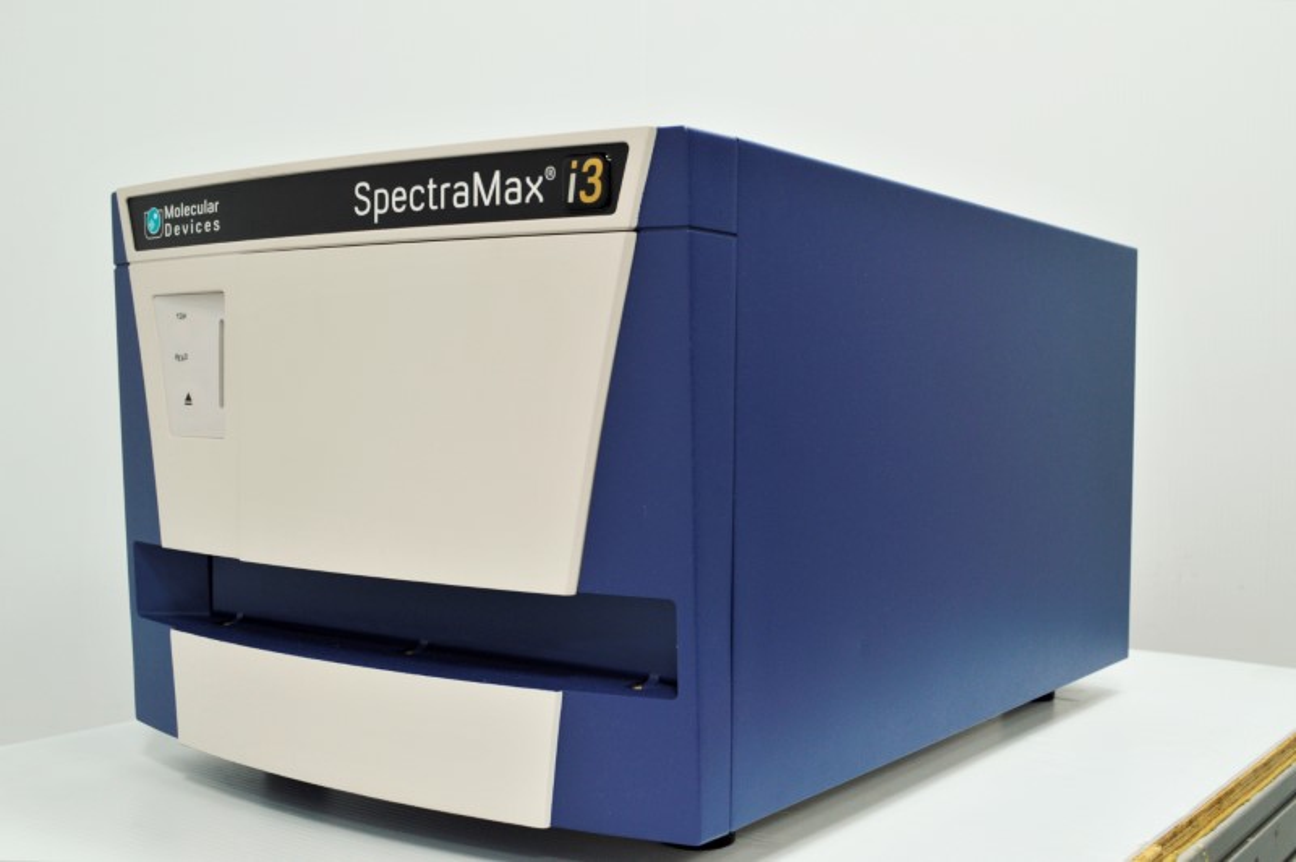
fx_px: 1295
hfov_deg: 53.2
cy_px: 431
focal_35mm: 36
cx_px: 648
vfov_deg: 36.8
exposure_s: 1/125
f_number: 5.6
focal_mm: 24
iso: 400
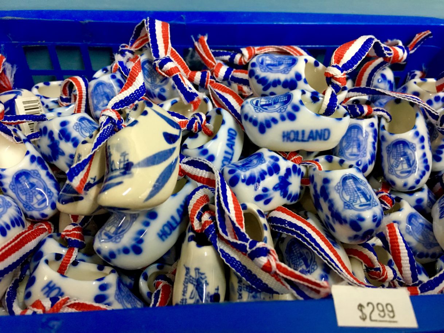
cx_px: 222
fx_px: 372
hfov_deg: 61.6
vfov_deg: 48.2
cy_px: 166
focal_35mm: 29
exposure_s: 1/30
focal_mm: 4.15
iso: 160
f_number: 2.2
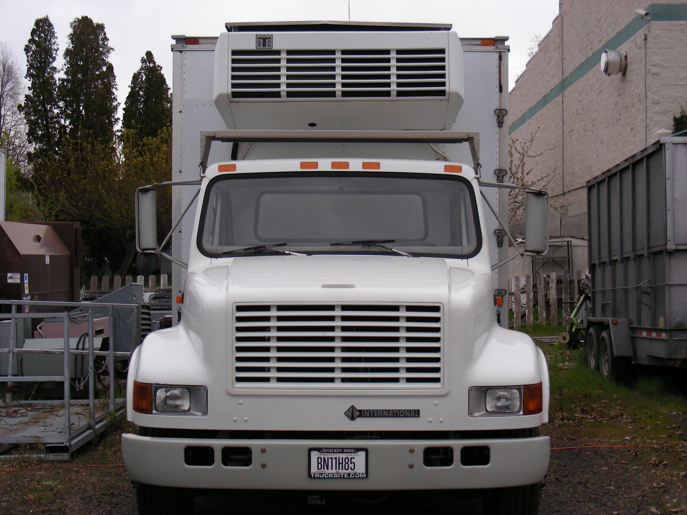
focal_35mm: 53
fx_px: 1052
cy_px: 258
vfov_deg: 27.5
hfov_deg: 36.2
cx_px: 344
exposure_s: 1/65.6
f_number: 3.5
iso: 50
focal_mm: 8.8
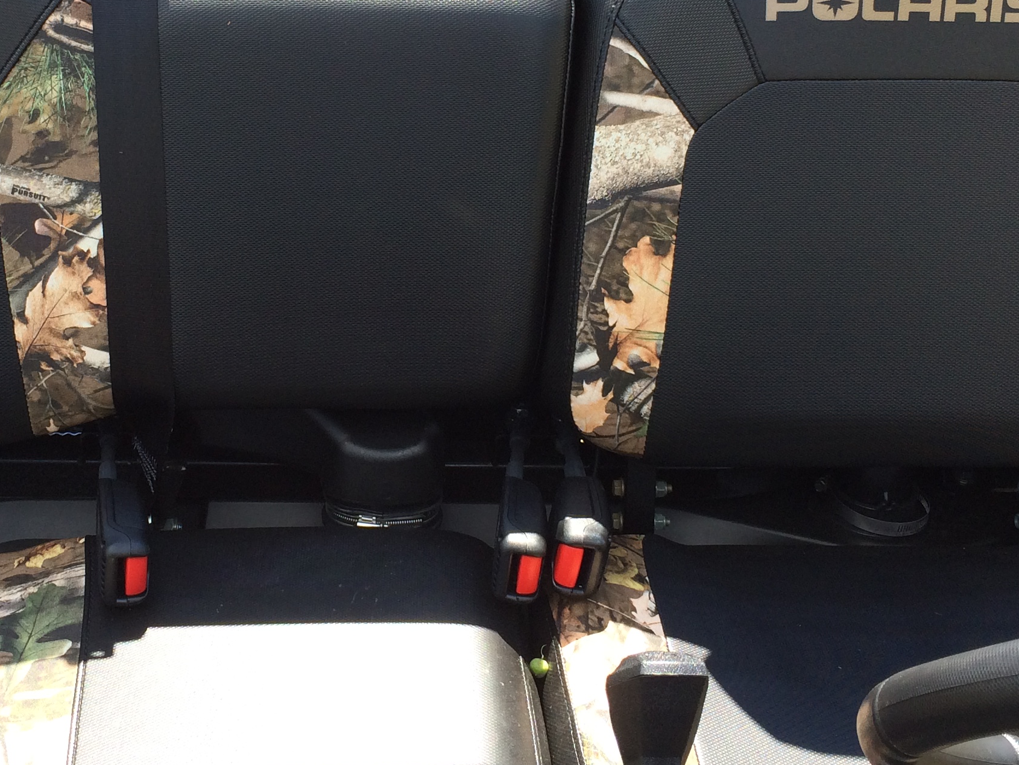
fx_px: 1649
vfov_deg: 25.8
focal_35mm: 56
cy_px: 187
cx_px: 382
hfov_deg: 34.2
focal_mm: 4.15
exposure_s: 1/376
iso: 32
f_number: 2.2
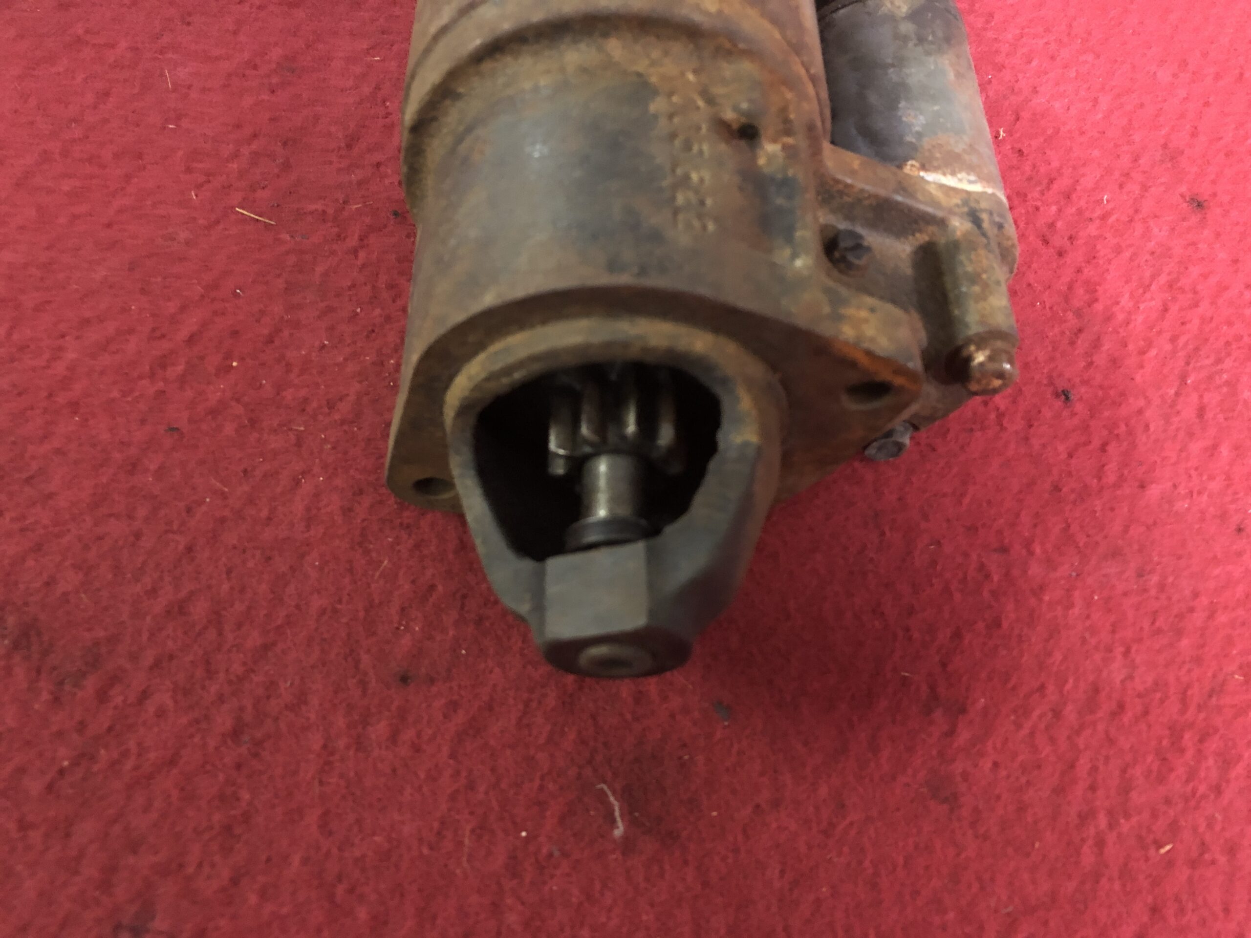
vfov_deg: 49.7
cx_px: 626
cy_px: 469
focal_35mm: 28
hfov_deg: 63.4
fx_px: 1012
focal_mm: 3.99
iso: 125
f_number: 1.8
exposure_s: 1/4
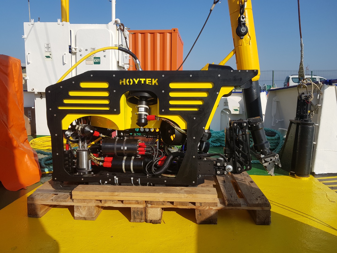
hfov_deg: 67.3
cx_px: 168
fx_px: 253
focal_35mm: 26
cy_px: 126
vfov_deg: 53.1
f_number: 1.7
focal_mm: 4.3
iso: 40
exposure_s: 1/2536
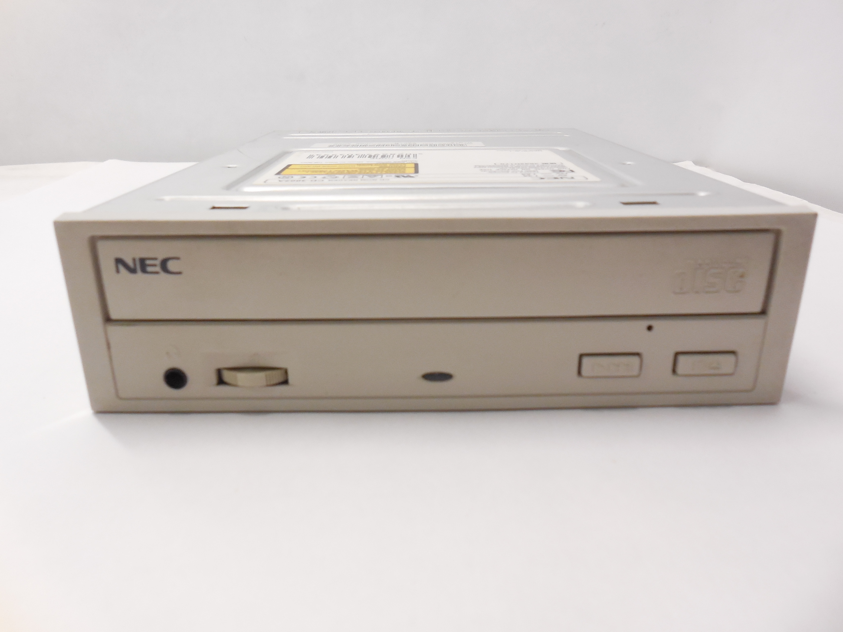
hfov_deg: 67.3
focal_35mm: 26
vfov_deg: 53.1
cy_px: 316
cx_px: 422
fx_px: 633
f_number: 3.5
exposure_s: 1/25
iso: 400
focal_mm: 4.6
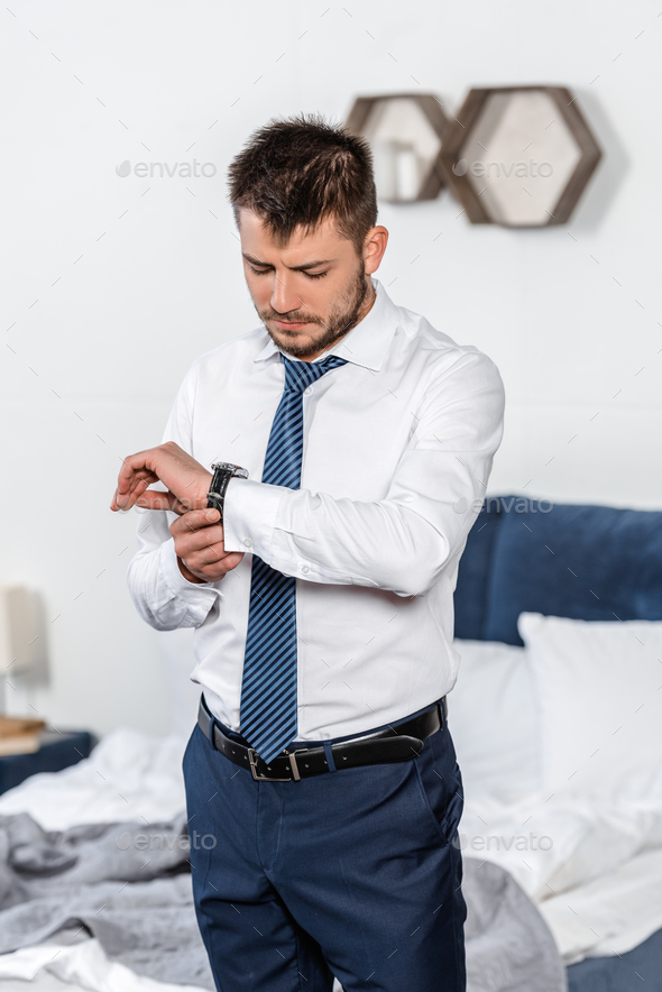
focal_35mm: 102
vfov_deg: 20.0
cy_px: 496
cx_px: 331
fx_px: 2811
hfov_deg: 13.4
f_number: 4
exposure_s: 1/160
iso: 250
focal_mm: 102
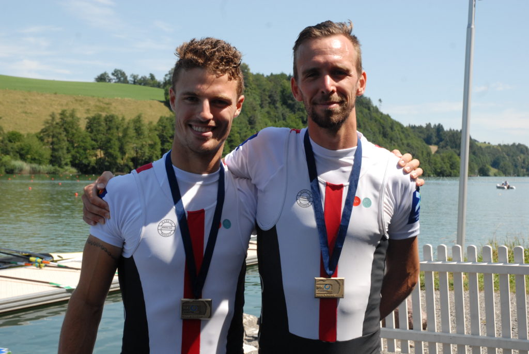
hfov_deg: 35.0
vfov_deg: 23.8
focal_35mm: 57
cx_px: 264
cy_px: 177
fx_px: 838
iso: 400
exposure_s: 1/350
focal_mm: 38
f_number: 10
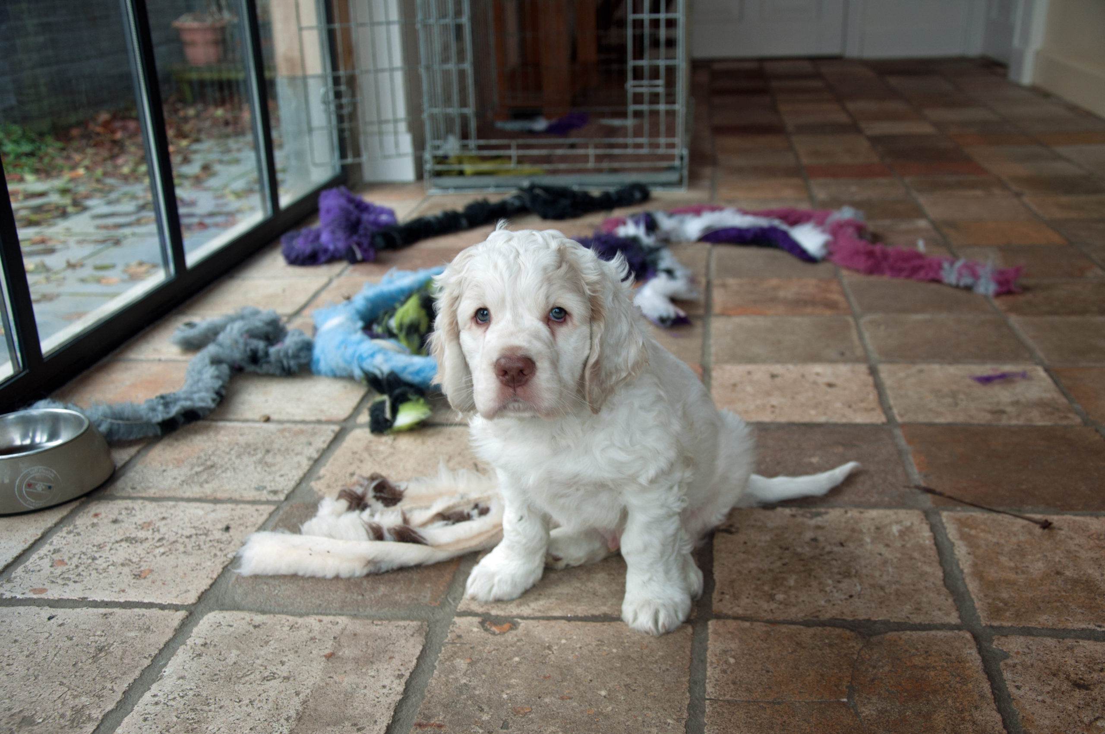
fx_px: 1196
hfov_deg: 49.6
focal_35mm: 39
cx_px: 552
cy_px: 367
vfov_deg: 34.1
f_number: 4
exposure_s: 1/30
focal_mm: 26
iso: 200
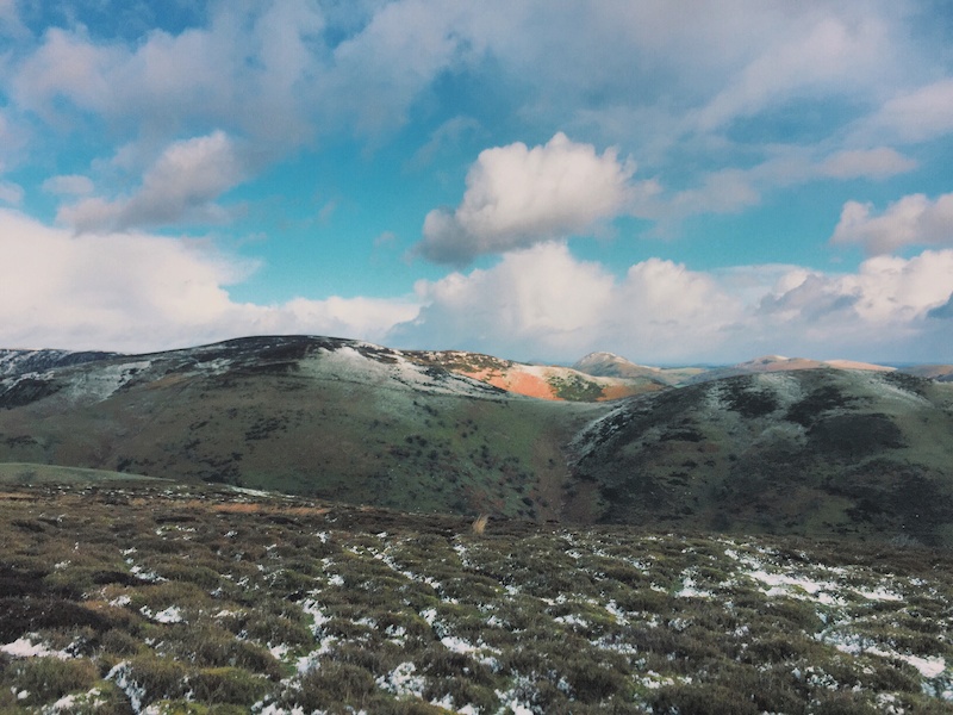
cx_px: 476
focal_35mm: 29
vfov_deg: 48.2
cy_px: 358
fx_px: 798
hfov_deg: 61.7
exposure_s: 1/3968
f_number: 2.2
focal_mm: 4.15
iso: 32
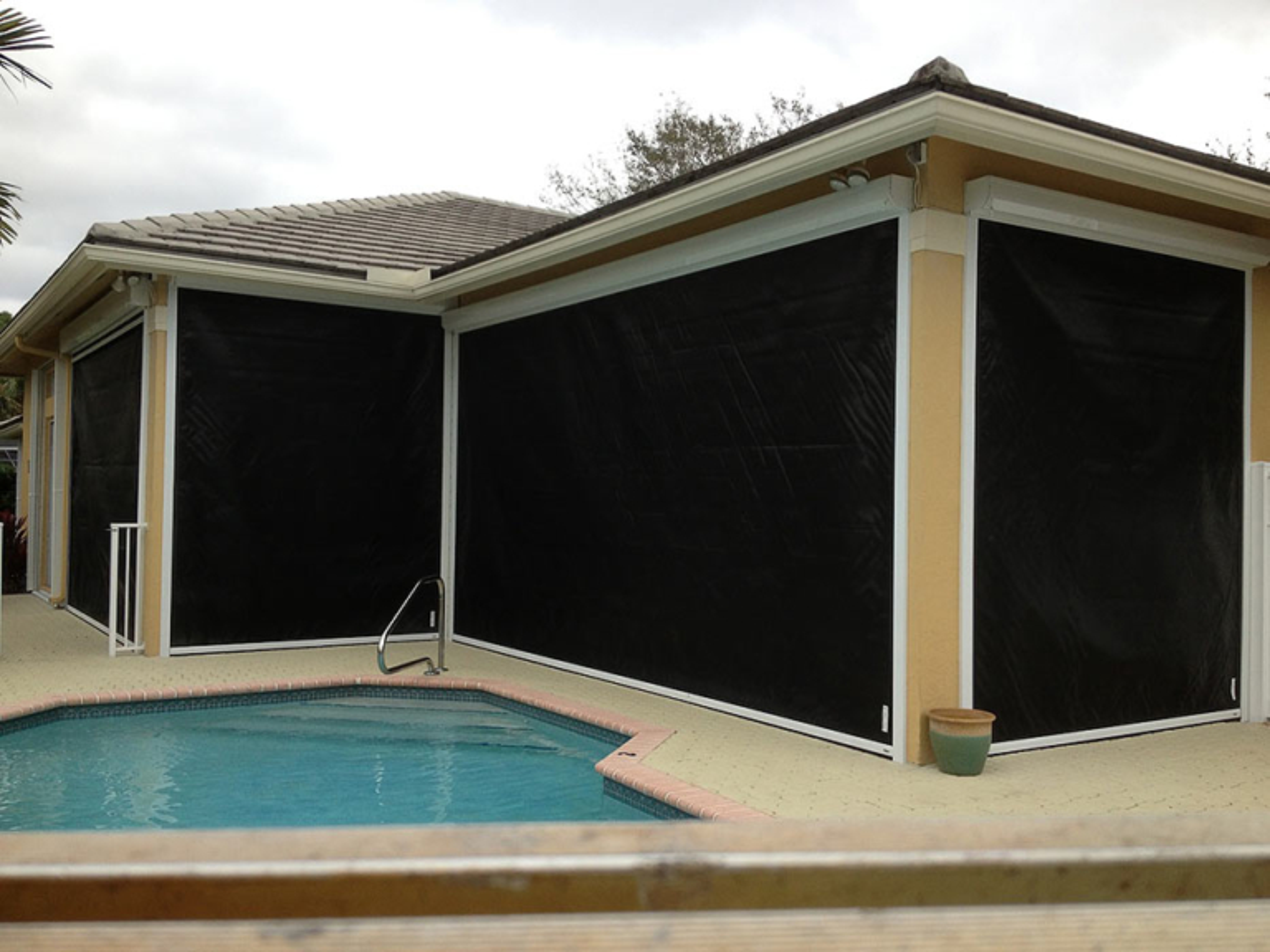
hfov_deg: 52.6
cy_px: 476
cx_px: 635
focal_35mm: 35
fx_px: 1284
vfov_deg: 40.7
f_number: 2.4
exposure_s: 1/332
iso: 50
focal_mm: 4.28
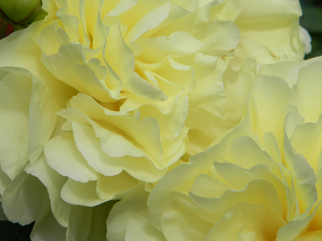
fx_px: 1591
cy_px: 106
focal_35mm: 171
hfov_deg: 11.6
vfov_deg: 8.7
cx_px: 164
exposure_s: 1/686
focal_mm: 26.8
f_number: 5
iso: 80
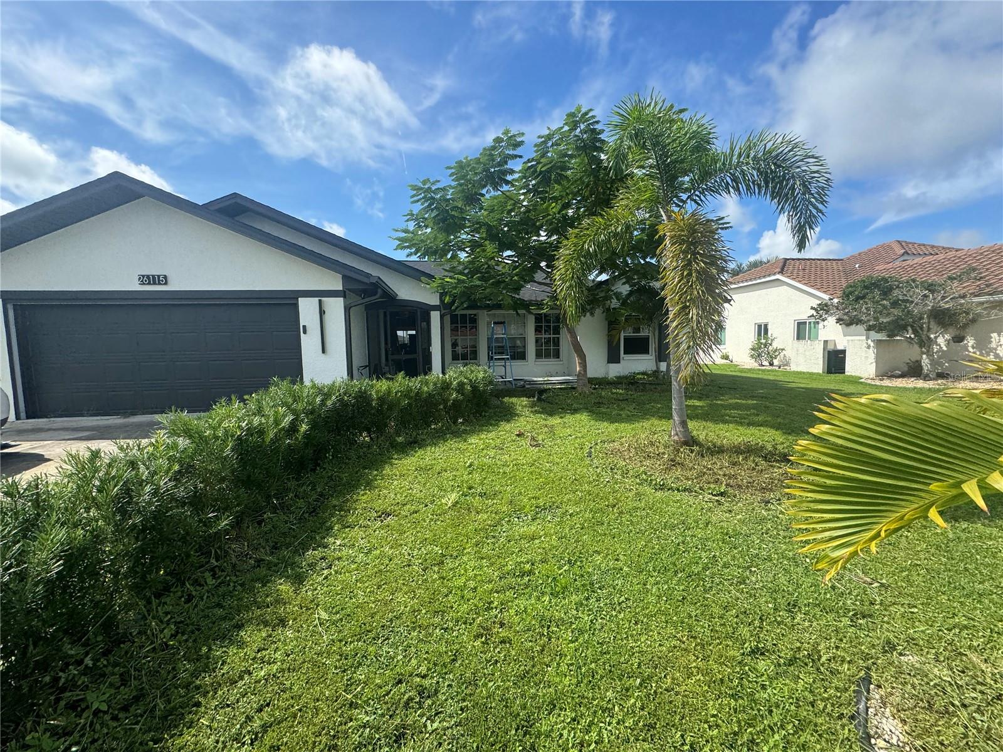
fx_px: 406
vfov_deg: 85.7
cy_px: 376
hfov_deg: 102.1
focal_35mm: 14
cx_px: 502
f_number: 2.2
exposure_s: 1/849
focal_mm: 2.22
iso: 40
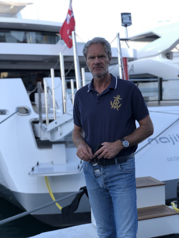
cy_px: 119
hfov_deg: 28.0
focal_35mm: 52
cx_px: 90
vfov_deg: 36.8
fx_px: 359
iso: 16
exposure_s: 1/120
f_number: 2.4
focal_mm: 6
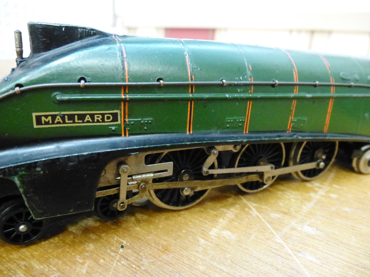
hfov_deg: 71.6
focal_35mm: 24
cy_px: 138
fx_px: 257
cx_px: 185
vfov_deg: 56.8
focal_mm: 4.3
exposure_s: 1/40
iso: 1600
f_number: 3.3
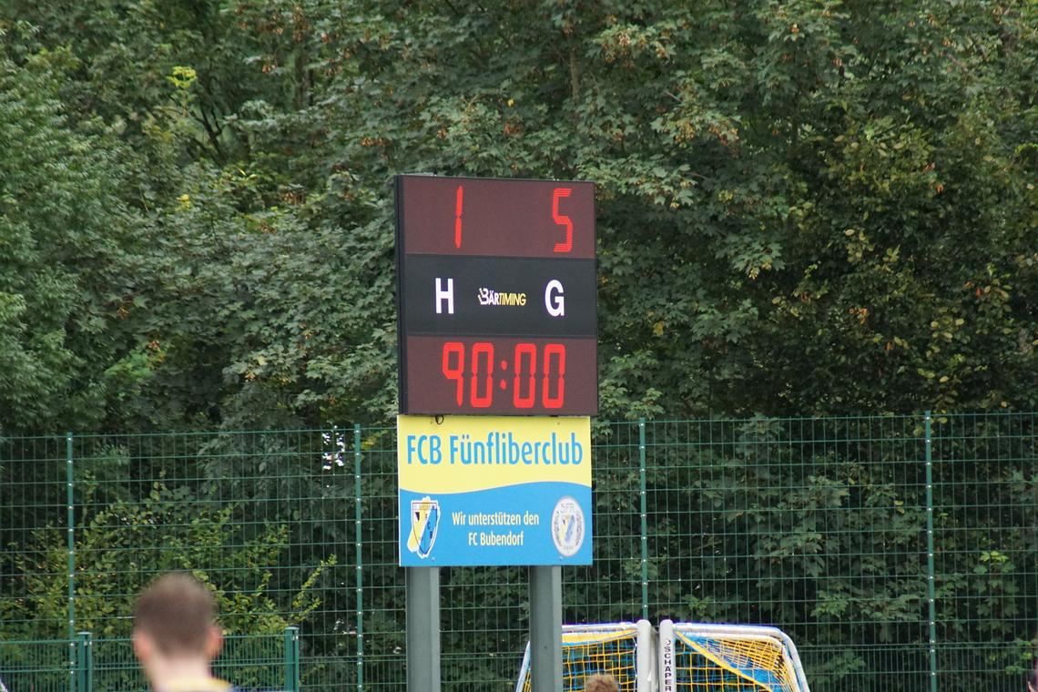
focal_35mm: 450
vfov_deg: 3.1
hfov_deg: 4.6
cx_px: 519
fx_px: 12974
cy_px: 346
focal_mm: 300
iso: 2500
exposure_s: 1/2000
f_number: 5.6
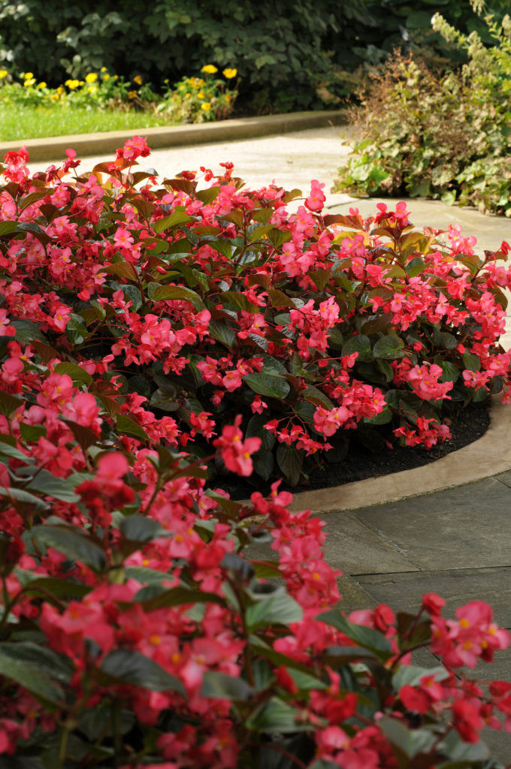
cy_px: 384
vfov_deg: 17.1
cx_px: 256
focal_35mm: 120
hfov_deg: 11.4
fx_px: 2562
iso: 200
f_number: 8
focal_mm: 80
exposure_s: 1/100
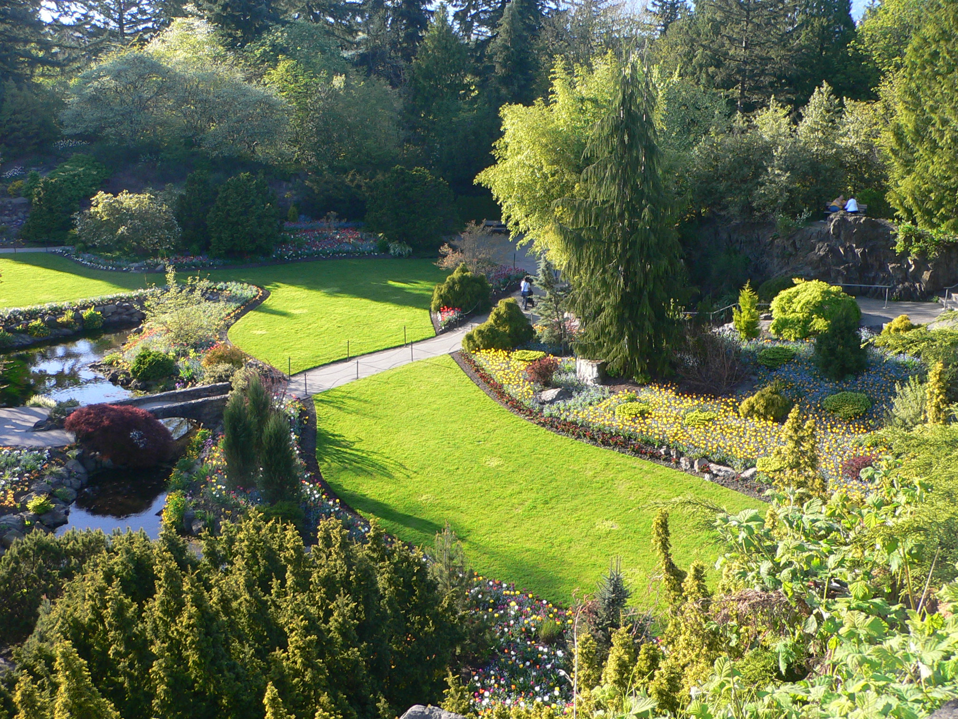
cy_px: 360
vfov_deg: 36.8
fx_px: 1079
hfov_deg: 47.9
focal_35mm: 39
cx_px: 479
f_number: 2.8
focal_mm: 5.2
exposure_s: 1/50
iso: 80
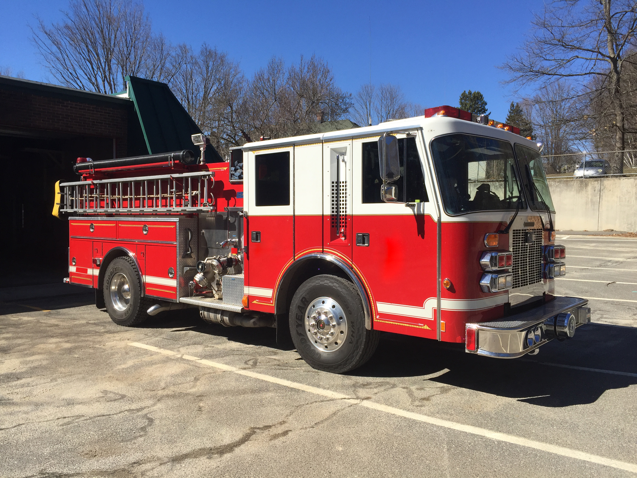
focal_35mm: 29
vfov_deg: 48.2
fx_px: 534
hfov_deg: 61.7
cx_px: 318
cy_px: 239
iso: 32
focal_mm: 4.15
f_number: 2.2
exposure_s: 1/2083
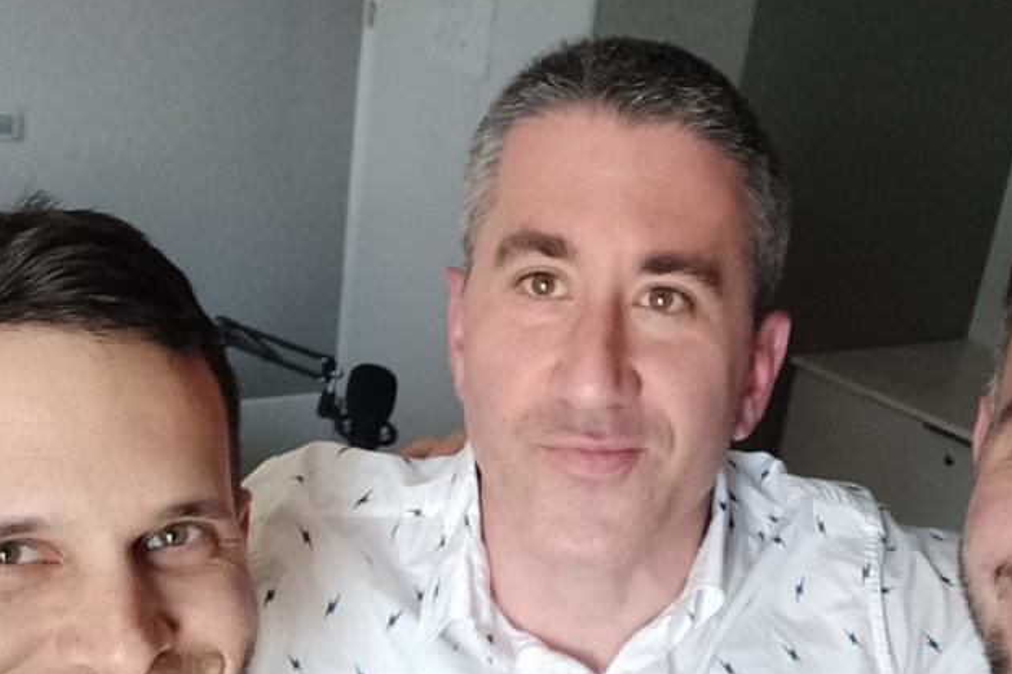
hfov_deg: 50.6
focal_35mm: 38
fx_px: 1068
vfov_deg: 33.9
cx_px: 574
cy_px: 546
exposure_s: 1/33
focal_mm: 3.52
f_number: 2
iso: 500
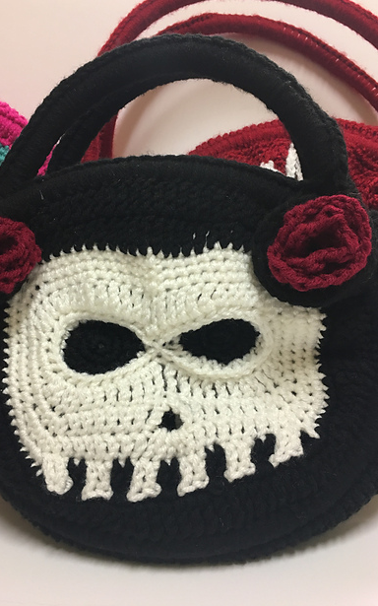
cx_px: 164
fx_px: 528
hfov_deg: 39.3
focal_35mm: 32
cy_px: 292
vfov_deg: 59.7
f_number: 2.2
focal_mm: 4.15
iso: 64
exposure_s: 1/15
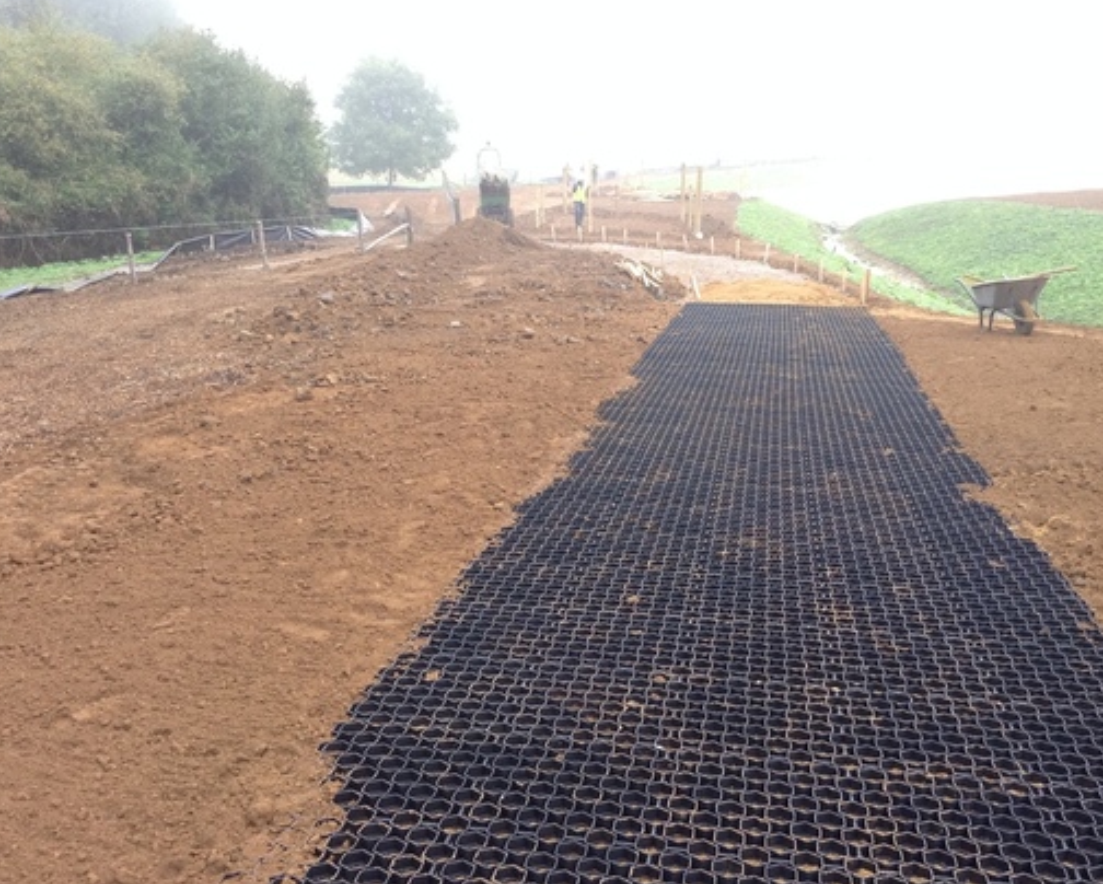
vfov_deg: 42.3
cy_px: 440
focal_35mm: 35
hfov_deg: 51.5
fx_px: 1143
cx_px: 566
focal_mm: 3.3
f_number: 2.4
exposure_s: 1/120
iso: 50
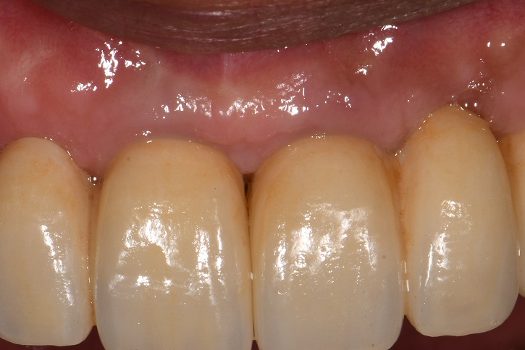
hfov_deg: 6.9
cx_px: 276
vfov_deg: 4.6
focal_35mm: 299
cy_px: 305
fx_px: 4359
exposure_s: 1/160
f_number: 32
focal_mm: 105
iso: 200
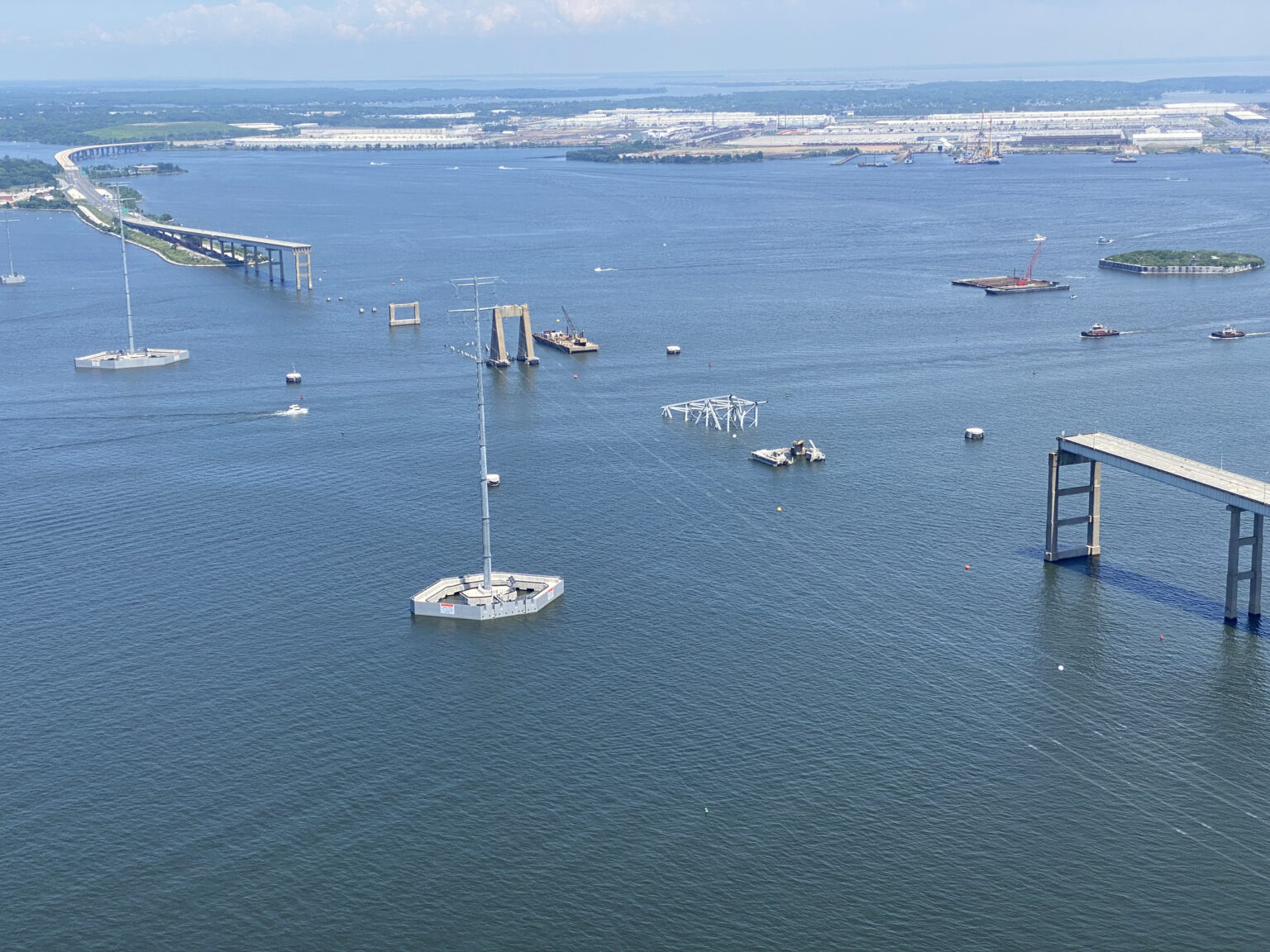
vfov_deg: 28.0
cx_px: 635
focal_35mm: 52
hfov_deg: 36.8
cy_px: 476
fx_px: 1908
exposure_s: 1/1497
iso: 20
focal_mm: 6
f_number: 2
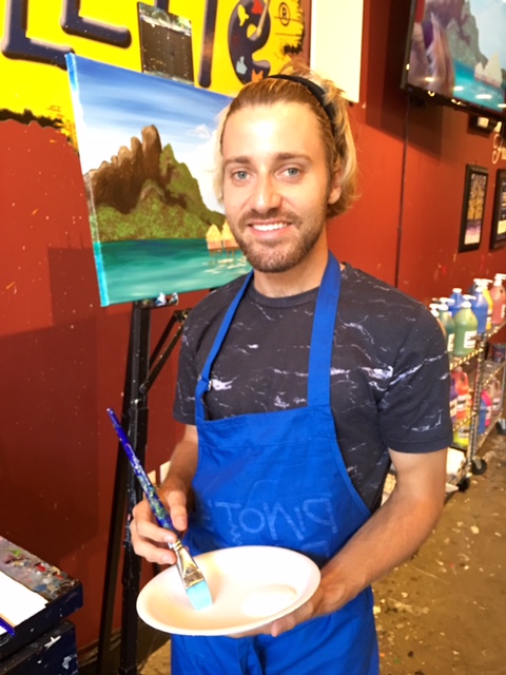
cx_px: 253
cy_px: 338
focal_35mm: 29
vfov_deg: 61.7
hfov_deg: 48.2
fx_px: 565
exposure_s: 1/15
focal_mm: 4.15
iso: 100
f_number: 2.2
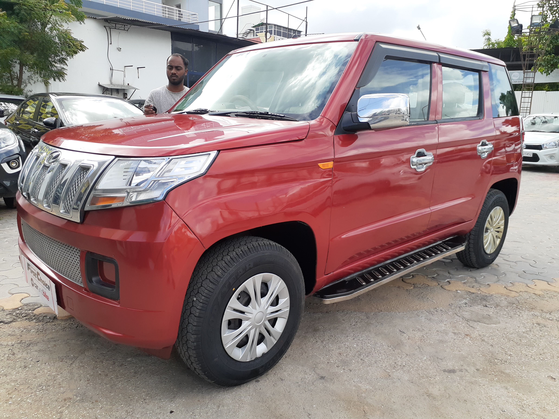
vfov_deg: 51.4
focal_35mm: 27
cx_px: 280
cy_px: 210
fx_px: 436
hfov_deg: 65.3
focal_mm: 3.6
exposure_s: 1/602
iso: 40
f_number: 1.9
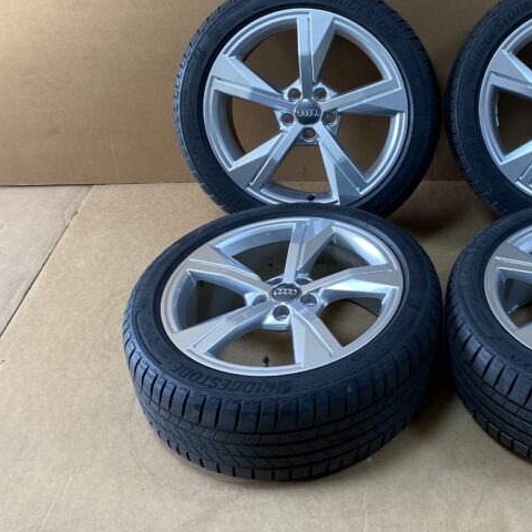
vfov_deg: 34.5
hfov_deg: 33.5
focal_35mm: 49
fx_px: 852
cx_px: 438
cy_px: 201
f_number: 1.8
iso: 125
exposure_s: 1/100
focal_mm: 4.25
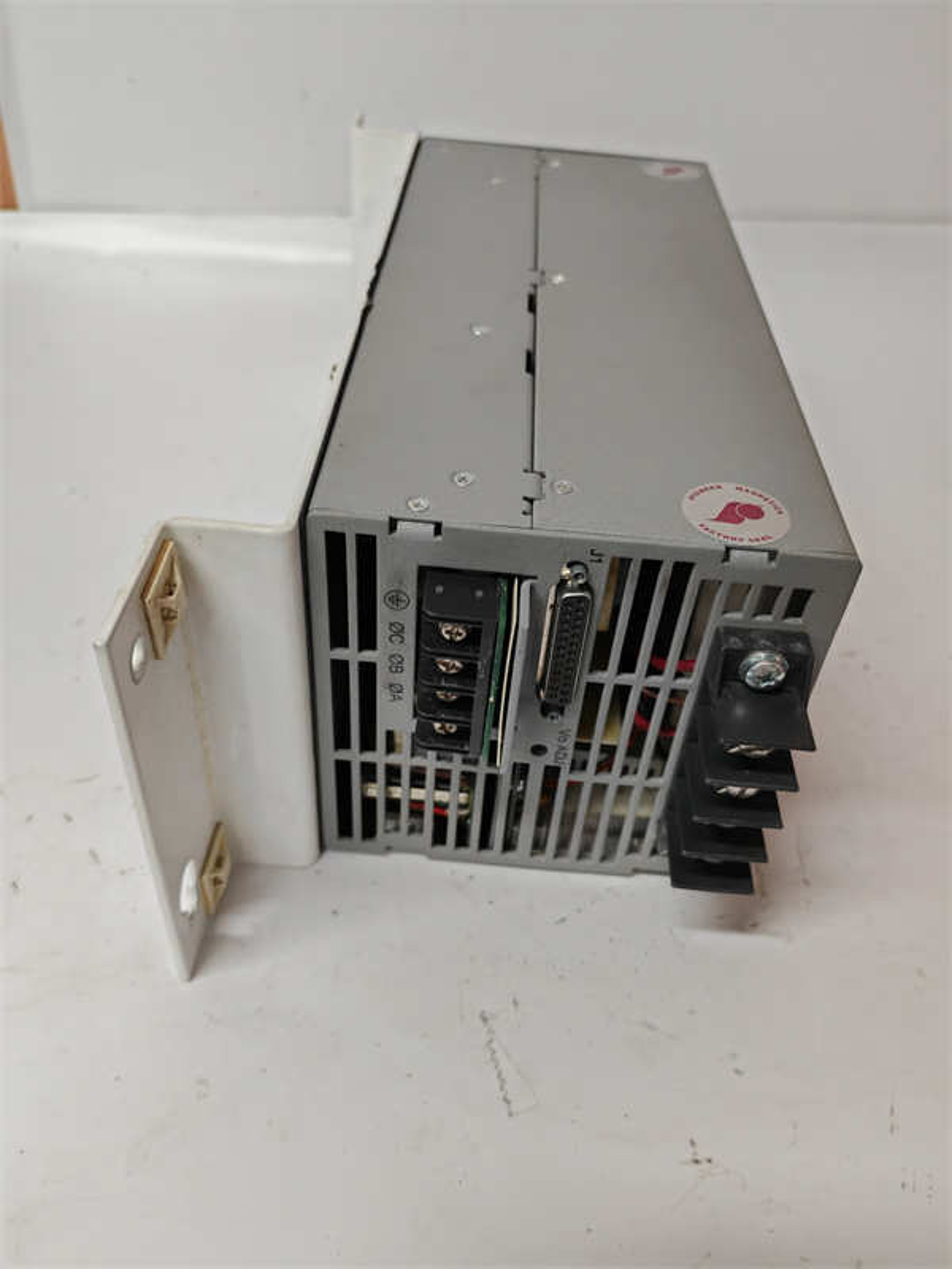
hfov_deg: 51.4
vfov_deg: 65.3
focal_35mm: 27
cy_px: 634
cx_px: 476
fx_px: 990
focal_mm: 6.12
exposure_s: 1/100
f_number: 1.9
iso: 1000
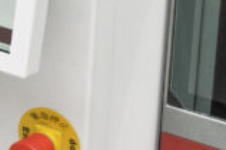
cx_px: -106
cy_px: -194
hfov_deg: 10.9
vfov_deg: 7.1
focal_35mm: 182
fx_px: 1141
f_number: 16
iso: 100
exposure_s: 1/2
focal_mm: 28
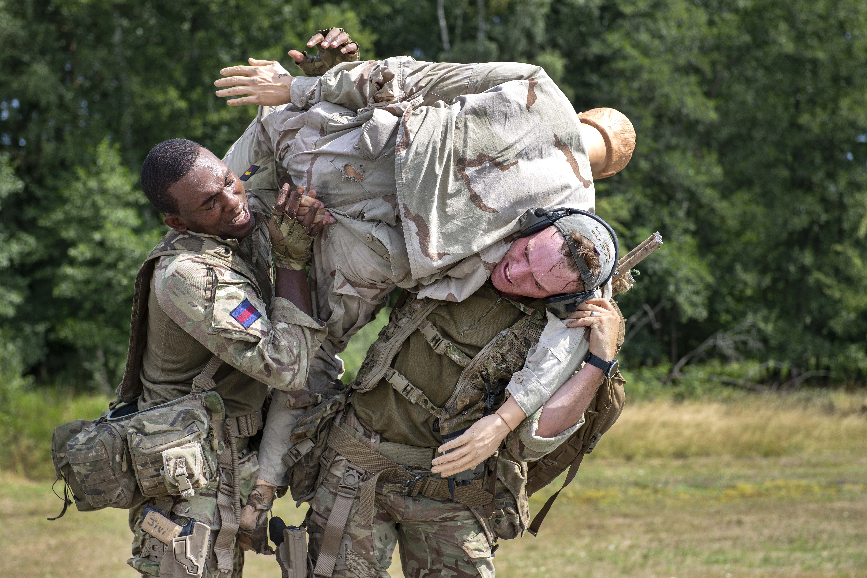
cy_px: 289
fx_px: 1686
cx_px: 434
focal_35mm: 70
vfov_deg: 19.5
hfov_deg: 28.8
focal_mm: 70
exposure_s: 1/1600
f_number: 5
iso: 400
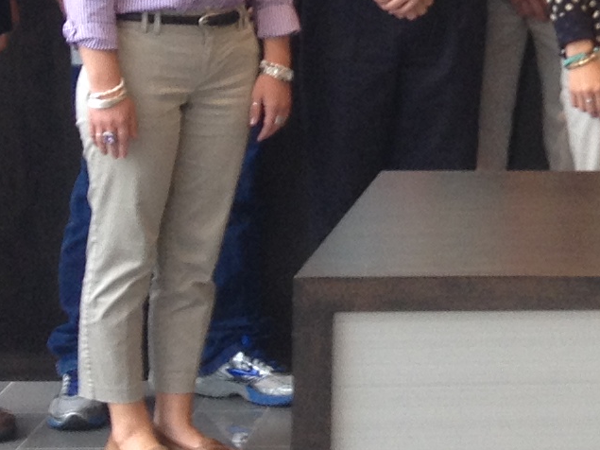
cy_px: -190
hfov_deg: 10.4
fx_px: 3119
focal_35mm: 180
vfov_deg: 8.1
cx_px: 1026
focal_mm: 4.28
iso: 50
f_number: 2.4
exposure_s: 1/30
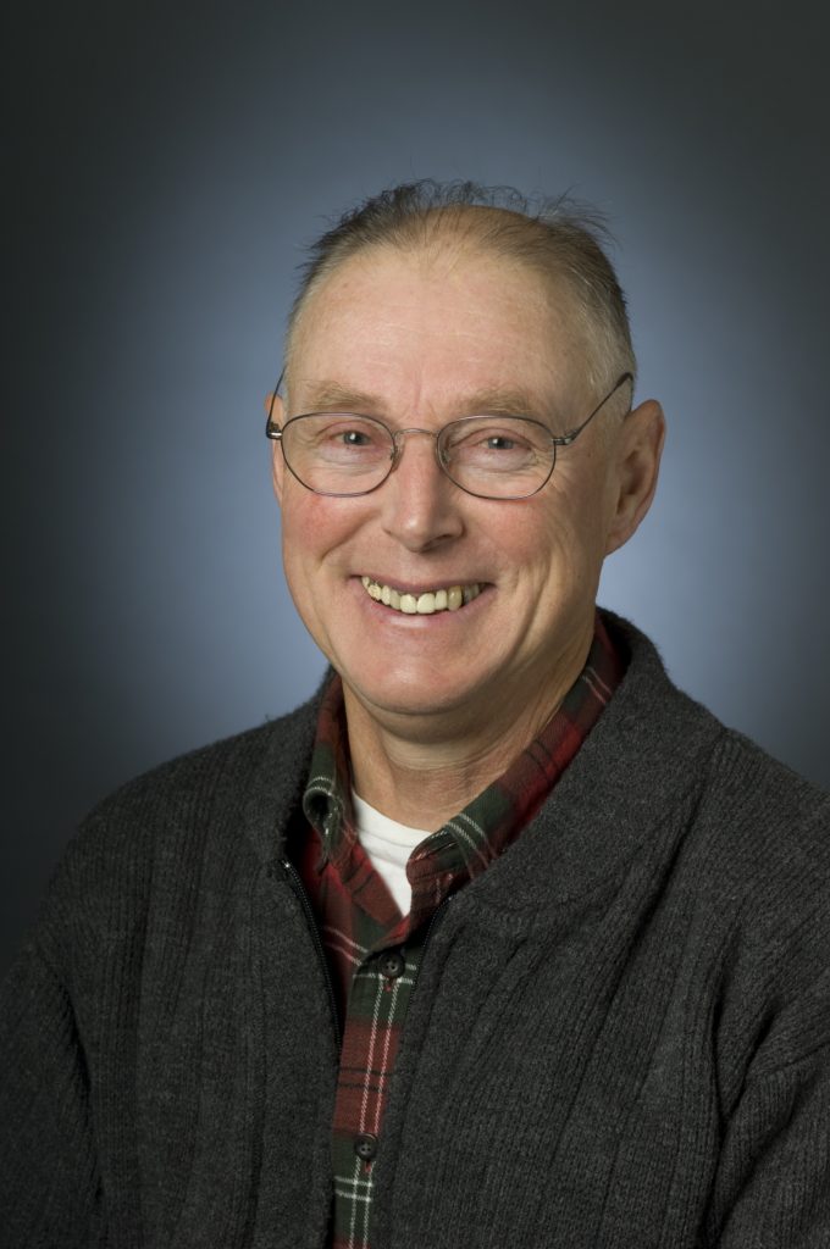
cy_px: 624
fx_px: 3381
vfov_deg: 20.9
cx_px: 415
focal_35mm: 98
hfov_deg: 14.0
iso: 100
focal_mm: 65
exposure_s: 1/250
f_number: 7.1
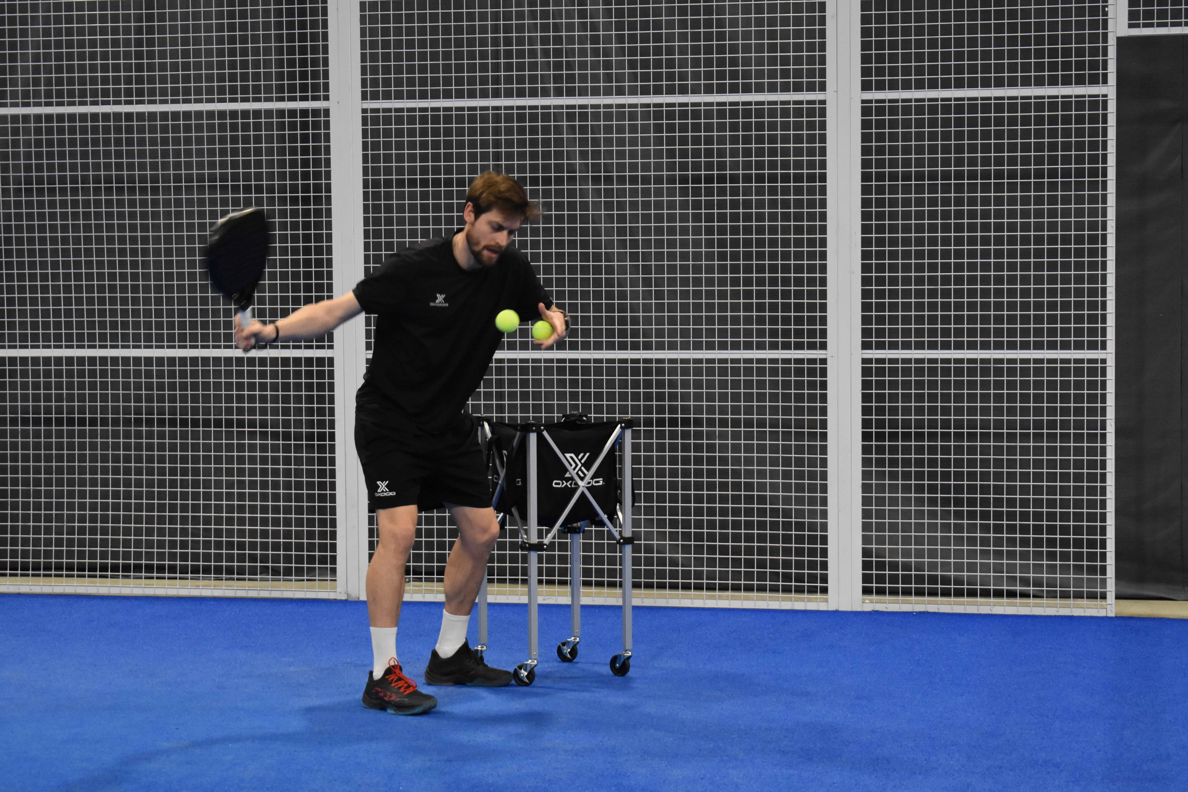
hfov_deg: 27.0
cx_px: 594
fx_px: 2475
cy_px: 396
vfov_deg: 18.2
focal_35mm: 75
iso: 3200
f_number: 5.6
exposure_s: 1/125
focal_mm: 50
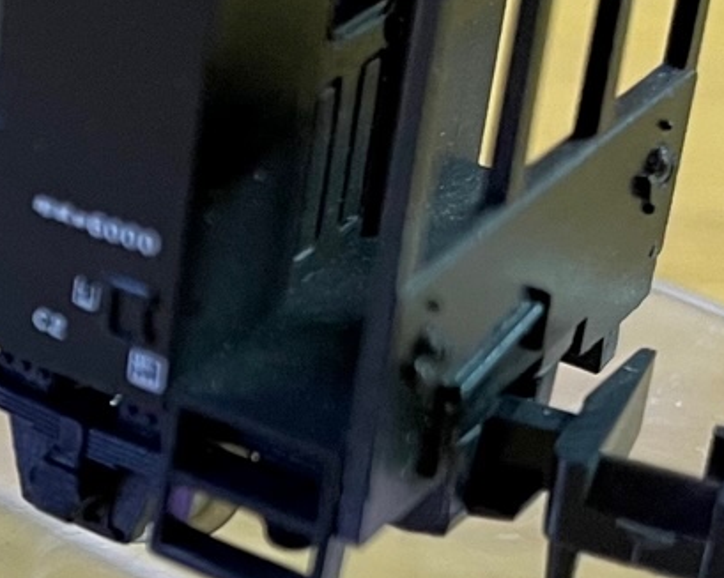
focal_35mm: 125
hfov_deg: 14.4
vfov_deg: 12.3
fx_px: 2678
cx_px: -336
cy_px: 295
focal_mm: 4.2
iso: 160
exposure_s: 1/50
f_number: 1.6
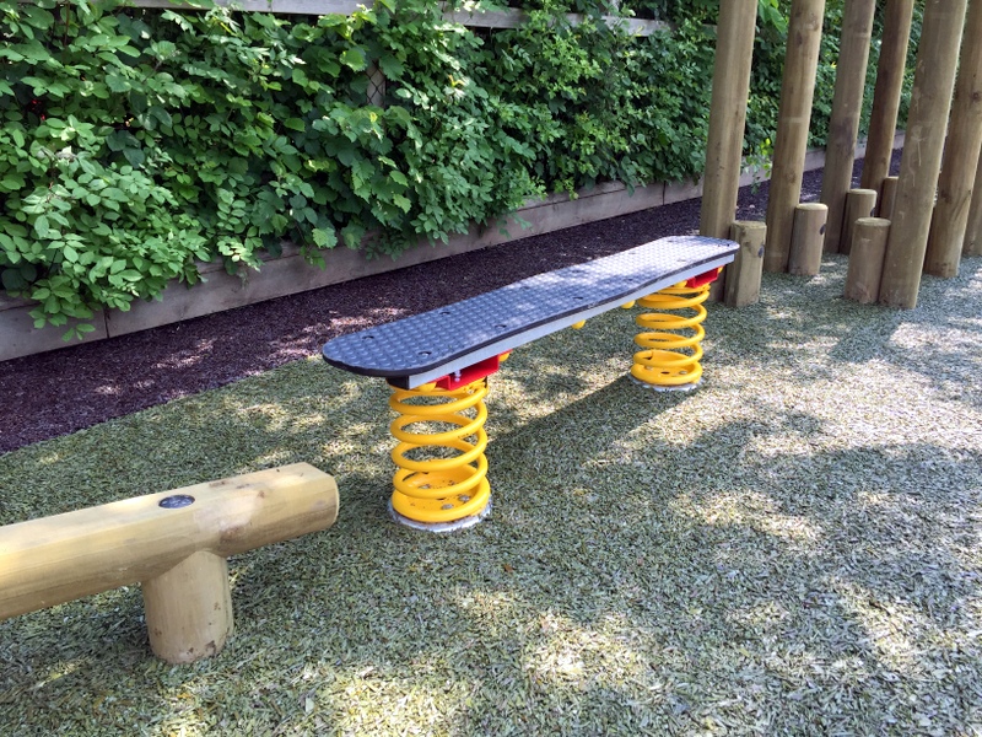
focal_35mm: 29
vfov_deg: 48.2
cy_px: 368
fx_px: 823
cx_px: 491
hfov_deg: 61.7
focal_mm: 4.15
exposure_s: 1/350
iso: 32
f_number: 2.2
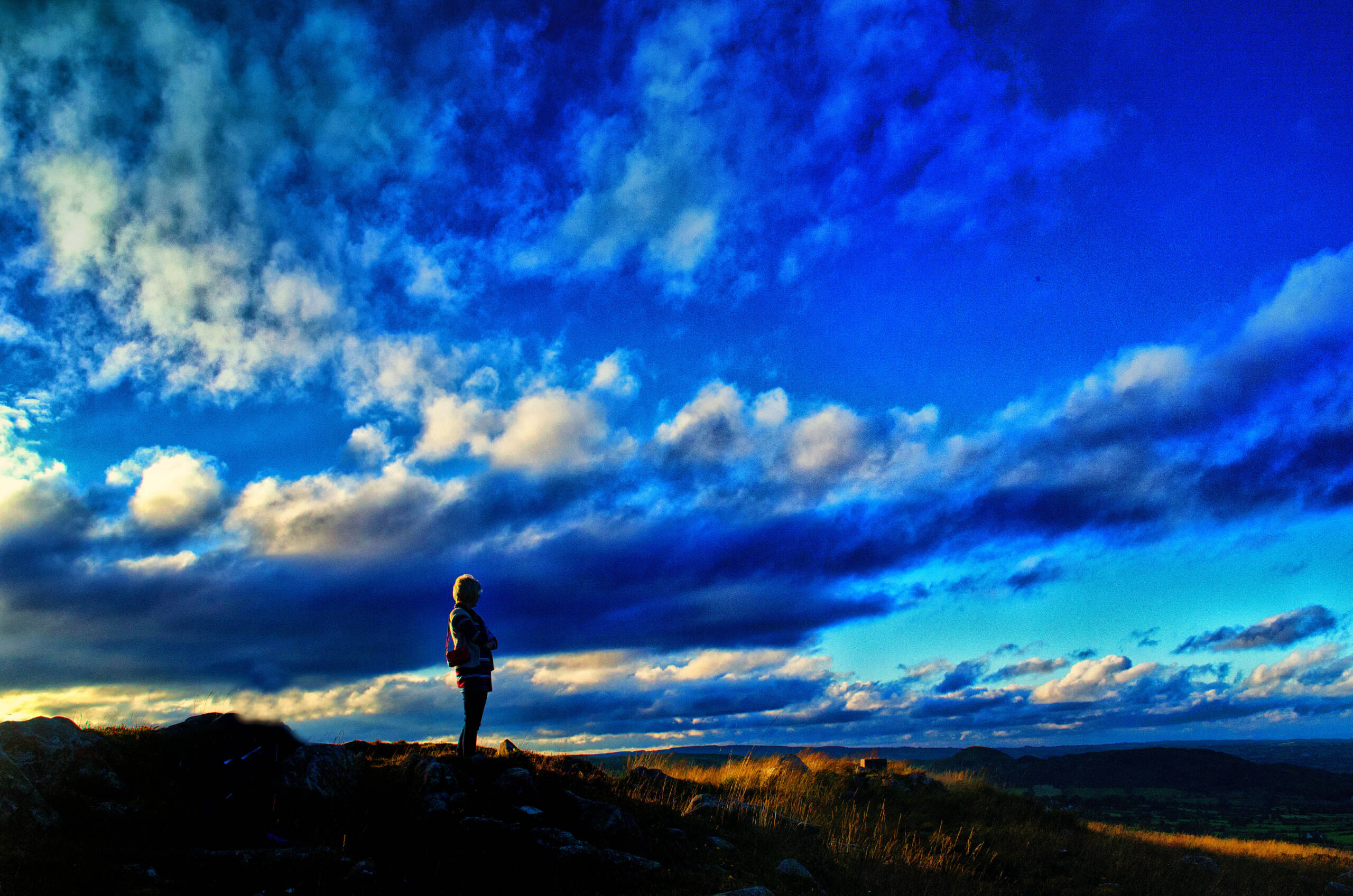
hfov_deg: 53.2
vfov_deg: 36.7
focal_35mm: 36
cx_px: 676
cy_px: 448
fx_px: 1350
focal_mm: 24
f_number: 9
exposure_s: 1/320
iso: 400
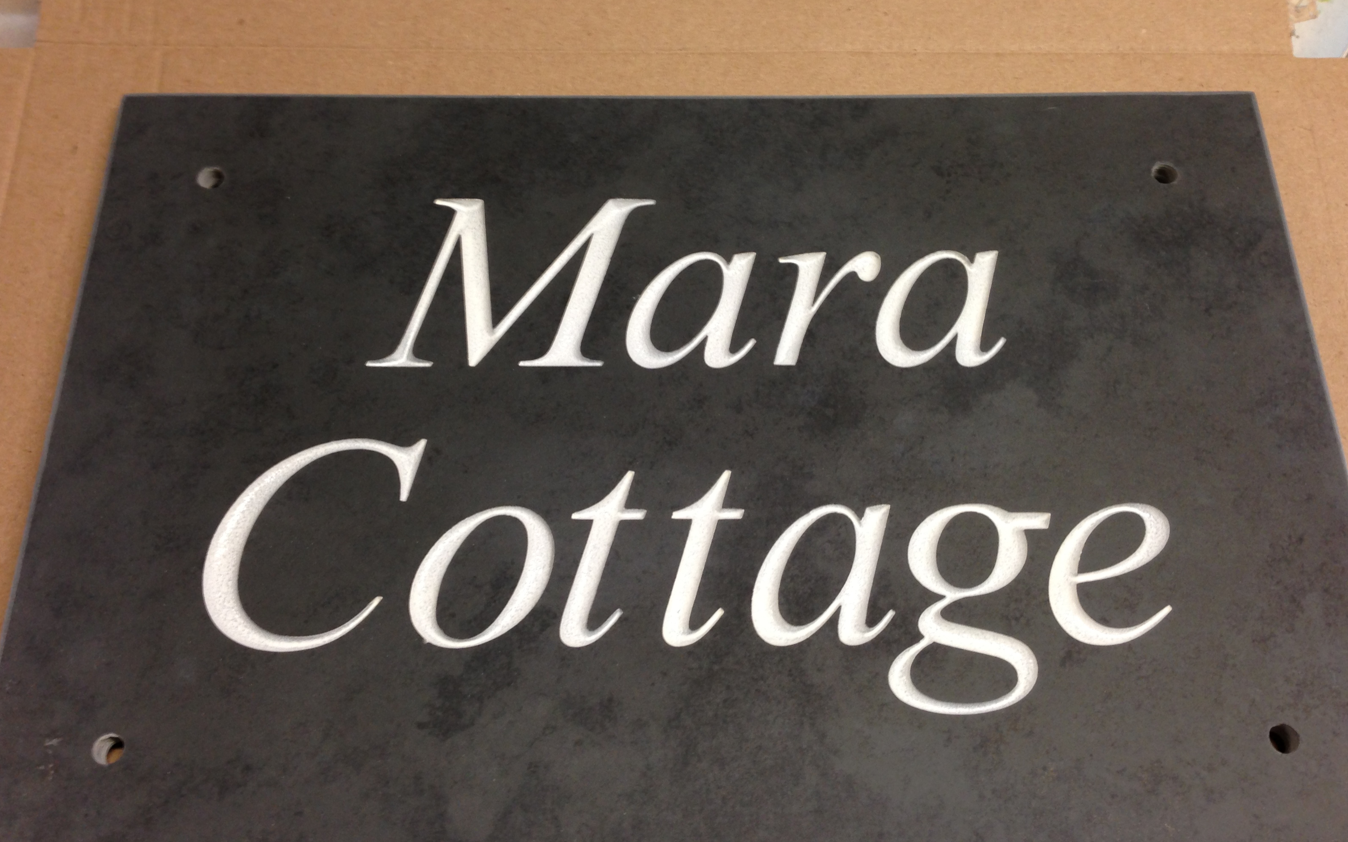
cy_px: 430
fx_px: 1322
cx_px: 679
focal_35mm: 36
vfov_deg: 35.3
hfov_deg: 54.0
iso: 64
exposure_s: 1/20
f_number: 2.4
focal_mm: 4.13
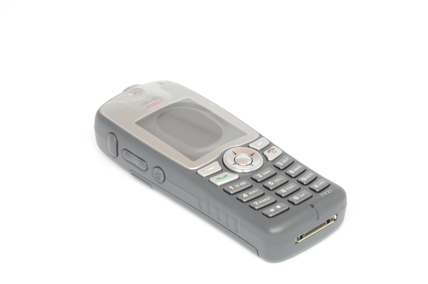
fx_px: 1513
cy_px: 142
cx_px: 214
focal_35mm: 128
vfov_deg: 10.7
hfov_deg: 16.1
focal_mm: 85
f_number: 14
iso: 160
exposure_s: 1/2
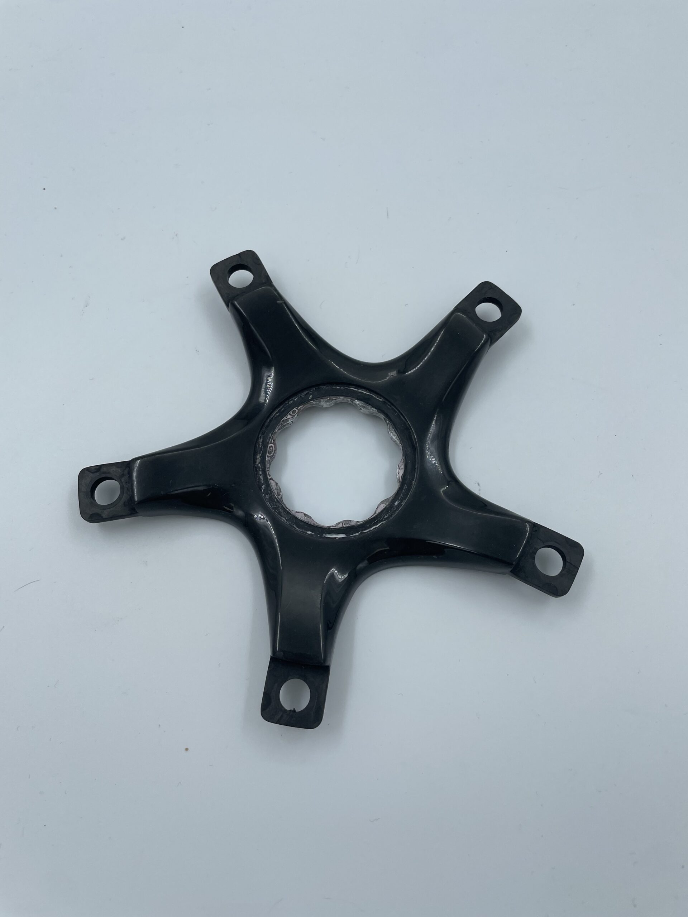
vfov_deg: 67.3
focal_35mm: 26
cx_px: 344
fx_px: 689
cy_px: 458
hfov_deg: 53.1
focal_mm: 4.2
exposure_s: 1/1247
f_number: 1.6
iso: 32
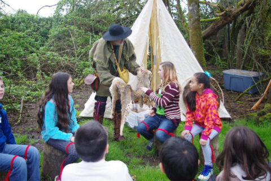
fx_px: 271
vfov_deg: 36.9
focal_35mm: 36
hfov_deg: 53.1
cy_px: 90
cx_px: 136
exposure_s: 1/100
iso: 200
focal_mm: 24
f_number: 4
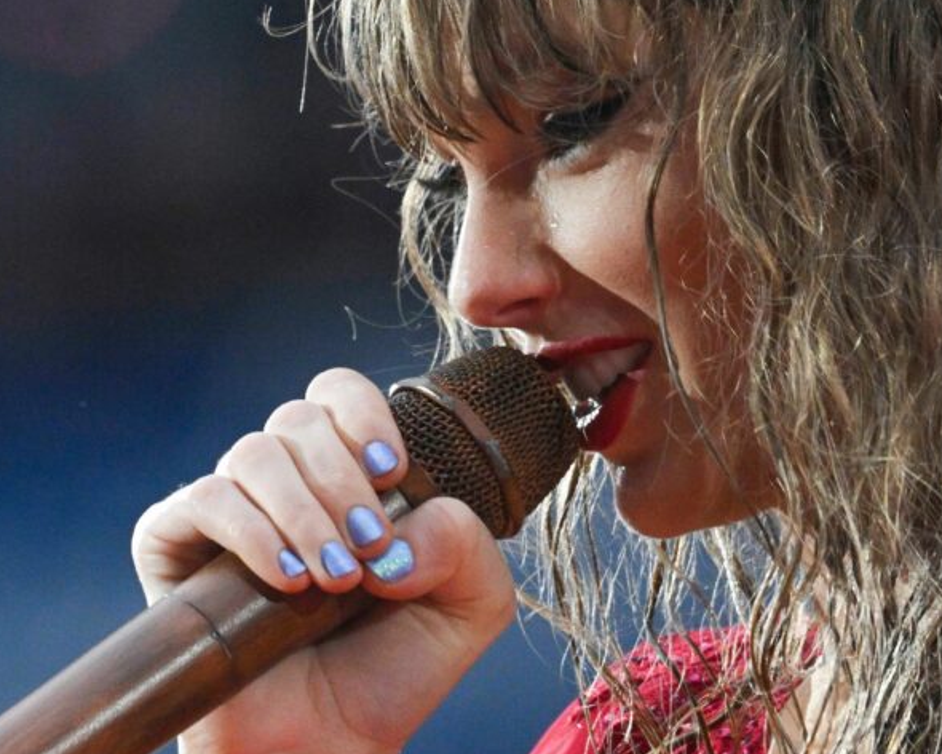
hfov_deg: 1.1
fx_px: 47869
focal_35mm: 1717
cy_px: 516
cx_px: -81
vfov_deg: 0.9
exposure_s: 1/250
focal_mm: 600
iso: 3200
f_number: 6.3
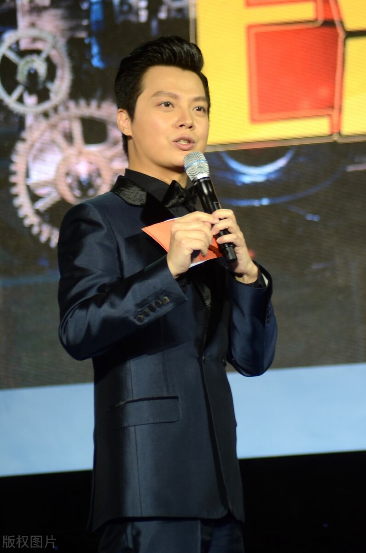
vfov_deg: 6.6
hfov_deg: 4.3
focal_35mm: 315
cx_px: 183
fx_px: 4824
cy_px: 276
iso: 500
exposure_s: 1/160
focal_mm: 210
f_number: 5.6
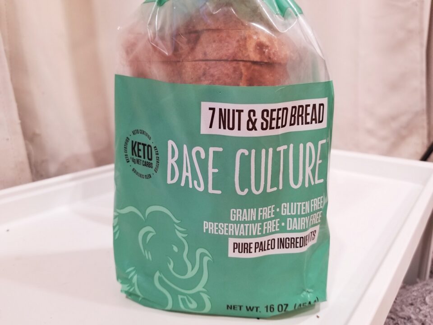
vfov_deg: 53.1
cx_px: 216
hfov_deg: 67.3
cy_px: 162
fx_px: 325
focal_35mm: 26
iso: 200
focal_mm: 4.3
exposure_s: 1/30
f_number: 1.7
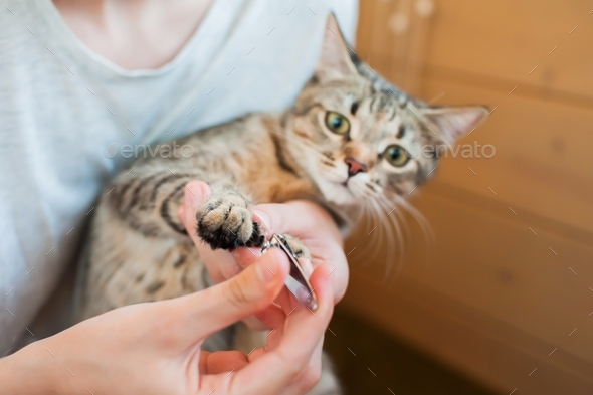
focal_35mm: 50
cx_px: 296
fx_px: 823
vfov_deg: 27.0
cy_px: 198
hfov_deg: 39.6
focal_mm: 50
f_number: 3.5
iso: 800
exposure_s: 1/200
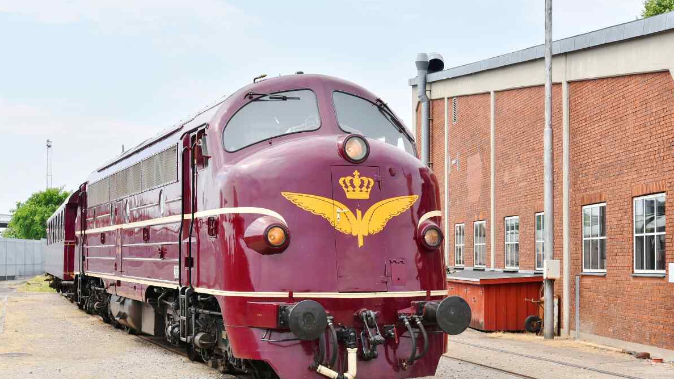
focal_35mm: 55
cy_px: 216
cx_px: 339
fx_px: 983
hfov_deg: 37.9
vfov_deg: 21.8
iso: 400
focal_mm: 52
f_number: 9
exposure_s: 1/500
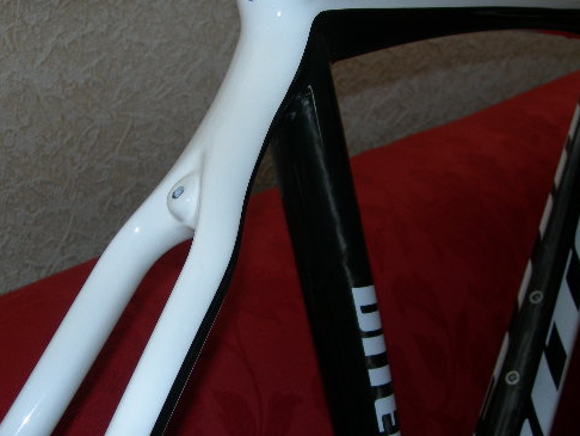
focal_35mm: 50
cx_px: 251
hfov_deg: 38.1
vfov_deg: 29.1
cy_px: 195
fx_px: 838
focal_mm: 7.8
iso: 50
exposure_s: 1/60.1
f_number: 2.8
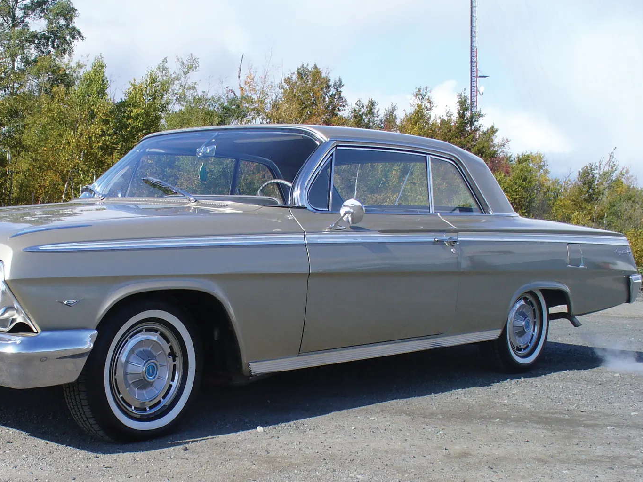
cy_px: 312
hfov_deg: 36.5
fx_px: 966
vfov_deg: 27.9
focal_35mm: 52
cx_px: 228
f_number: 5.6
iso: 80
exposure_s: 1/250
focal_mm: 6.1
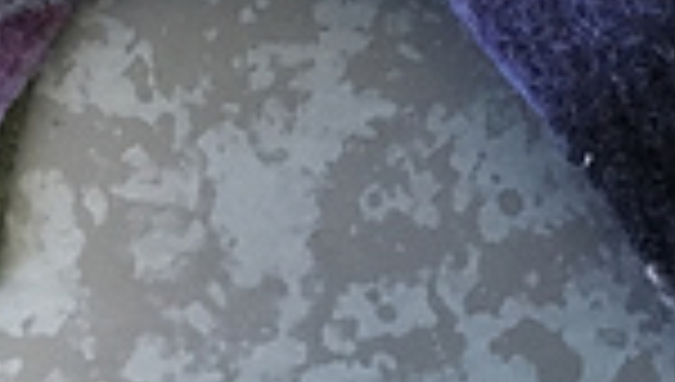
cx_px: 234
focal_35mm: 105
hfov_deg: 20.3
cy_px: -303
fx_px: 1883
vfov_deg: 10.9
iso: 200
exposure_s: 1/20
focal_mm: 4.15
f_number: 2.2
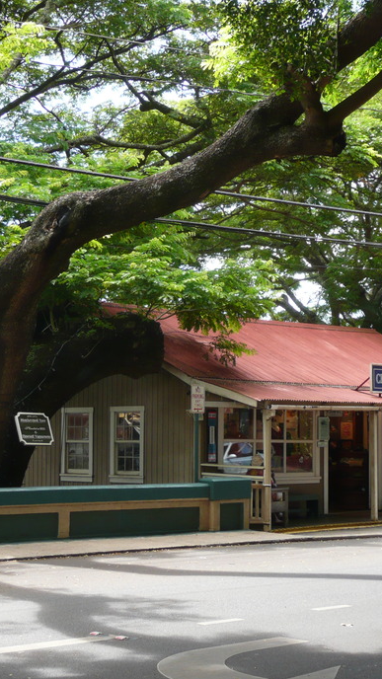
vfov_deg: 29.0
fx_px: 1315
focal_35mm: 73
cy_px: 340
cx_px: 149
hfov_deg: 16.5
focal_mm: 8.2
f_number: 4.2
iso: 100
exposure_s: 1/100
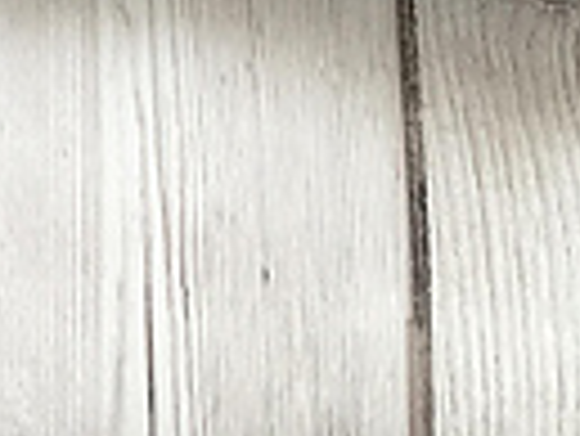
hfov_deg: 13.1
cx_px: -252
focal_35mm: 144
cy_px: -445
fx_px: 2415
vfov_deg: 9.6
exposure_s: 1/100
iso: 40
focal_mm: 4.15
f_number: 2.2
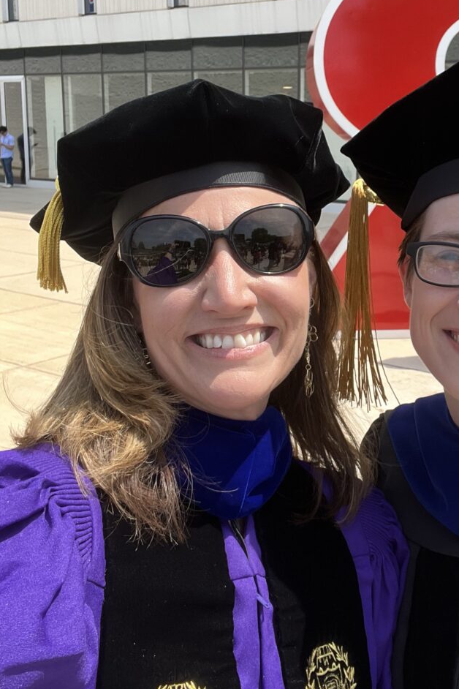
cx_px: 361
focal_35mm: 39
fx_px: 746
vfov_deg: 49.2
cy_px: 271
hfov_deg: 33.3
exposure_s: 1/594
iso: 32
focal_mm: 2.71
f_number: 2.2
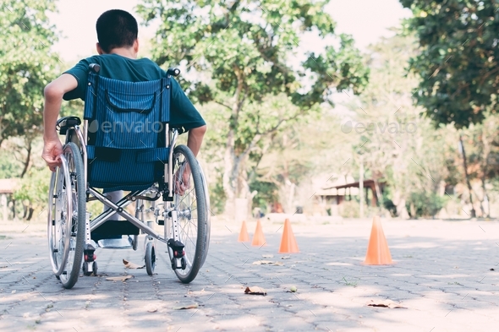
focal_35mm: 52
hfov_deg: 37.9
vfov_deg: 25.7
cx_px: 250
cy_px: 166
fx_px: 727
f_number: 2.5
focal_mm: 35
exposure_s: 1/400
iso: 100
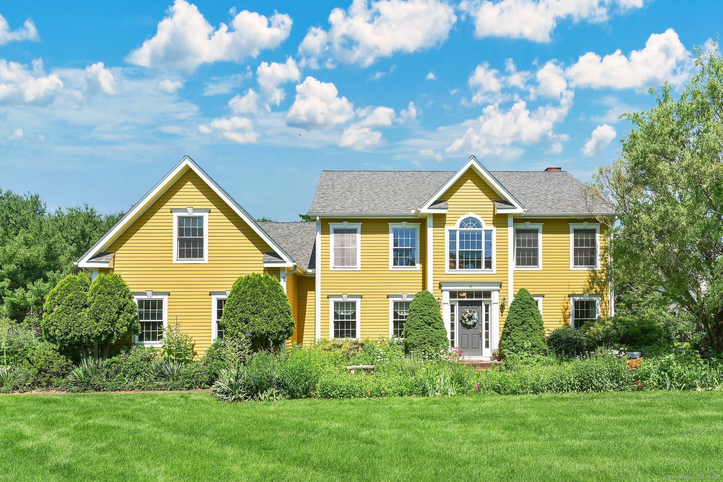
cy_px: 241
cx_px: 362
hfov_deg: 81.2
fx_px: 422
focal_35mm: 21
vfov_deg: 59.5
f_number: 5.6
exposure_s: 1/500
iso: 100
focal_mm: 21
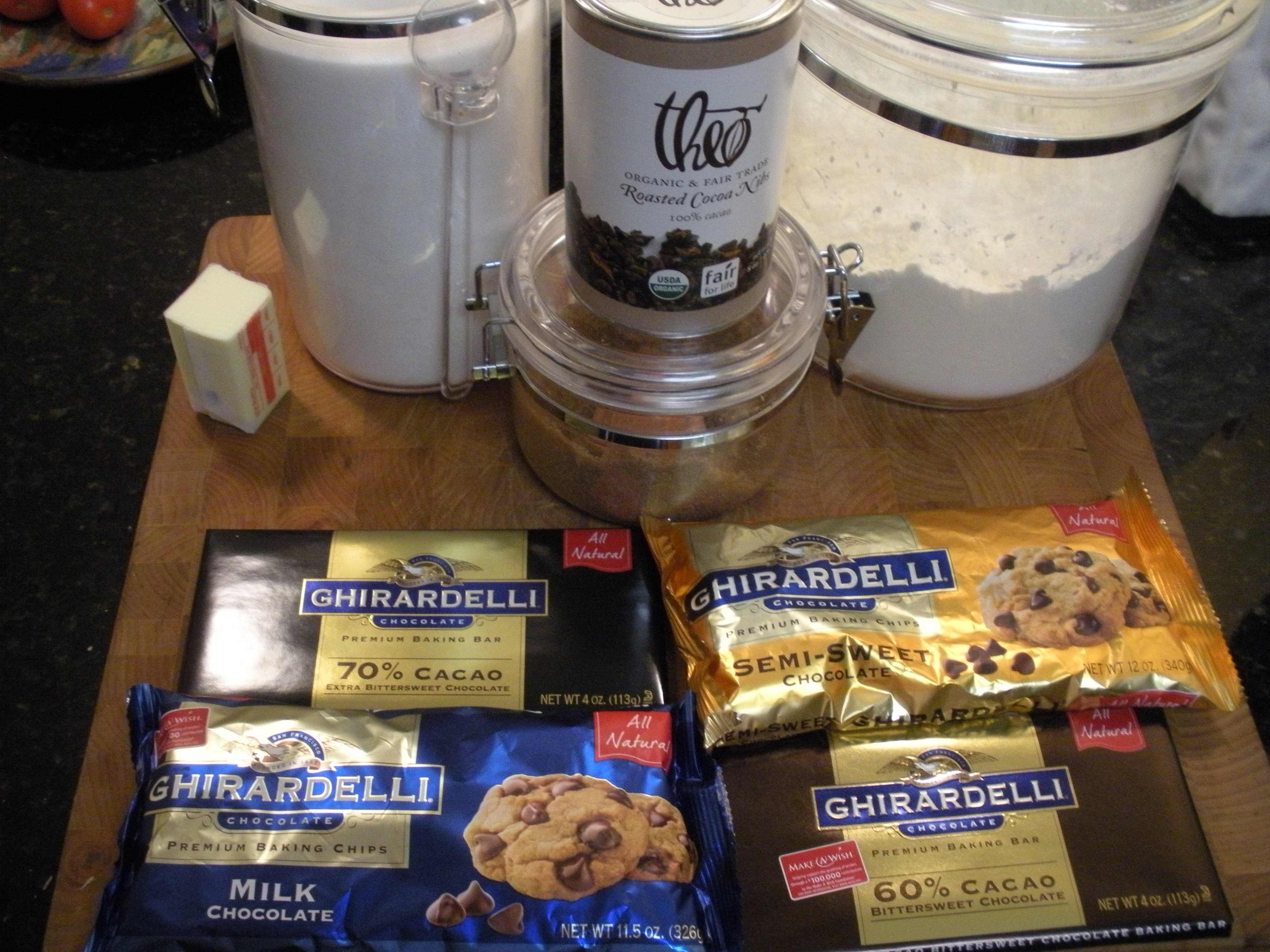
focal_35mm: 36
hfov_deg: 51.4
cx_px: 635
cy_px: 476
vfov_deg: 39.7
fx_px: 1321
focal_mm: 6.3
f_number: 3.5
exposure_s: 1/45.2
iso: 400
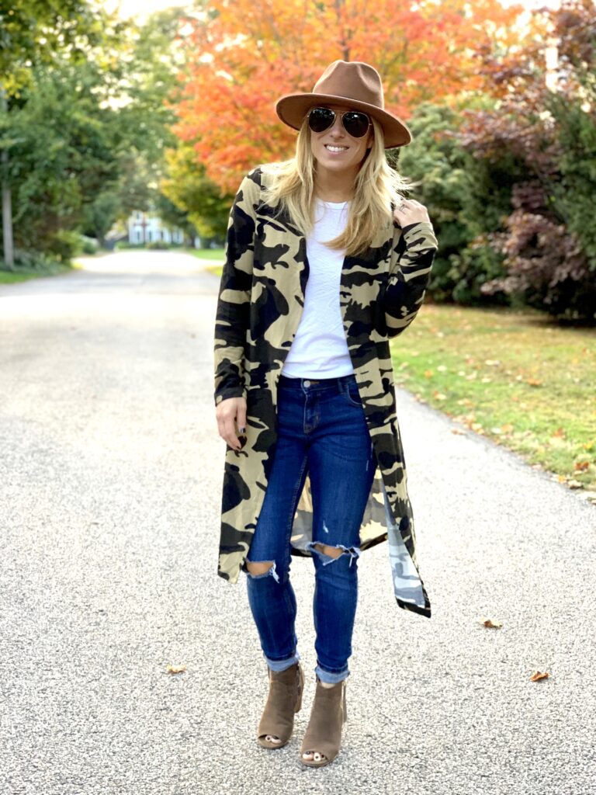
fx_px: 1194
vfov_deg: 36.8
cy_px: 398
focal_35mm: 52
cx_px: 298
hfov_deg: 28.0
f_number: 2.4
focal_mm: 6
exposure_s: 1/122
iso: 100
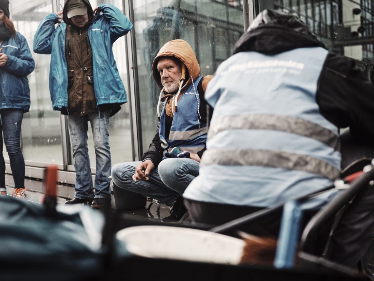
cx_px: 187
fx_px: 540
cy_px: 140
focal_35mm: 50
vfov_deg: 29.1
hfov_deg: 38.2
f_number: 3.6
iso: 1250
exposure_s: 1/200
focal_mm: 63
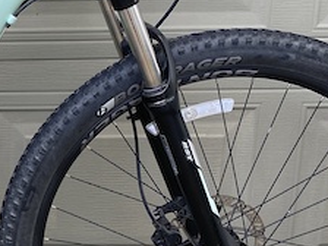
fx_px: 881
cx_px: -120
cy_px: 117
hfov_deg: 19.2
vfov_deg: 15.9
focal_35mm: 93
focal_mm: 4.25
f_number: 1.8
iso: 64
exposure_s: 1/121
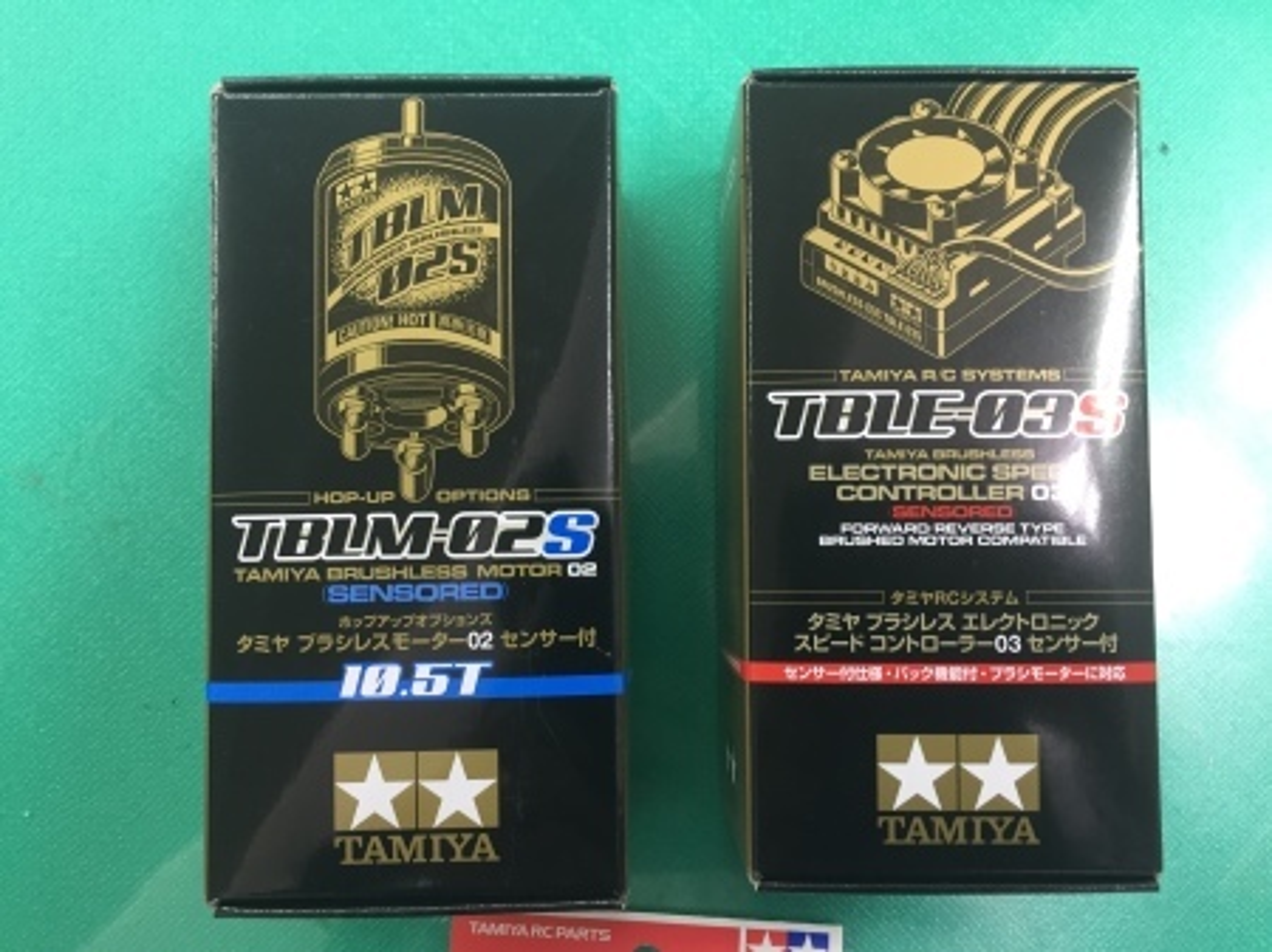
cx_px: 636
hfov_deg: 61.7
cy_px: 476
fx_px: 1065
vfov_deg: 48.2
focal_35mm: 29
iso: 125
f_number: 2.2
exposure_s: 1/33
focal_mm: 4.15
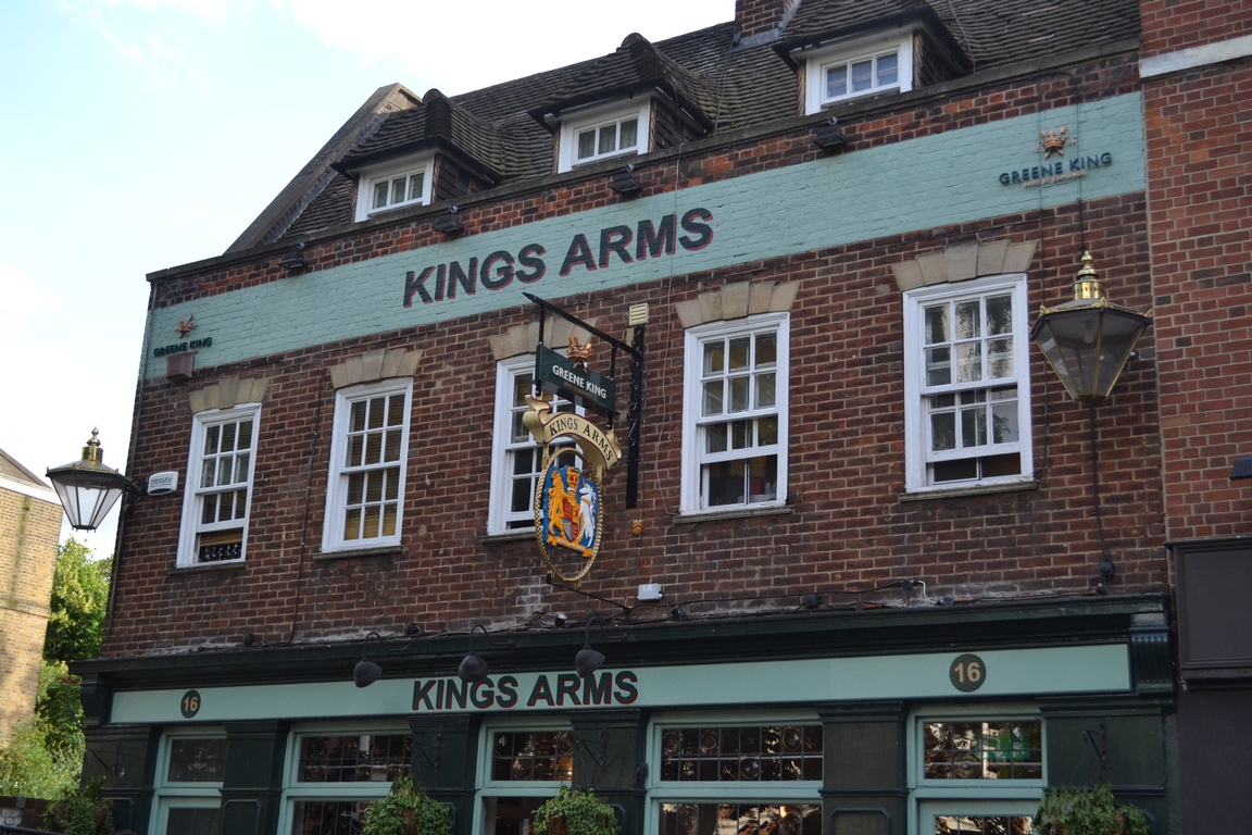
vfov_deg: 29.9
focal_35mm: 45
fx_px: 1565
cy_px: 418
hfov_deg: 43.6
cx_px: 626
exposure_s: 1/500
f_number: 4.5
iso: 560
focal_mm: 30
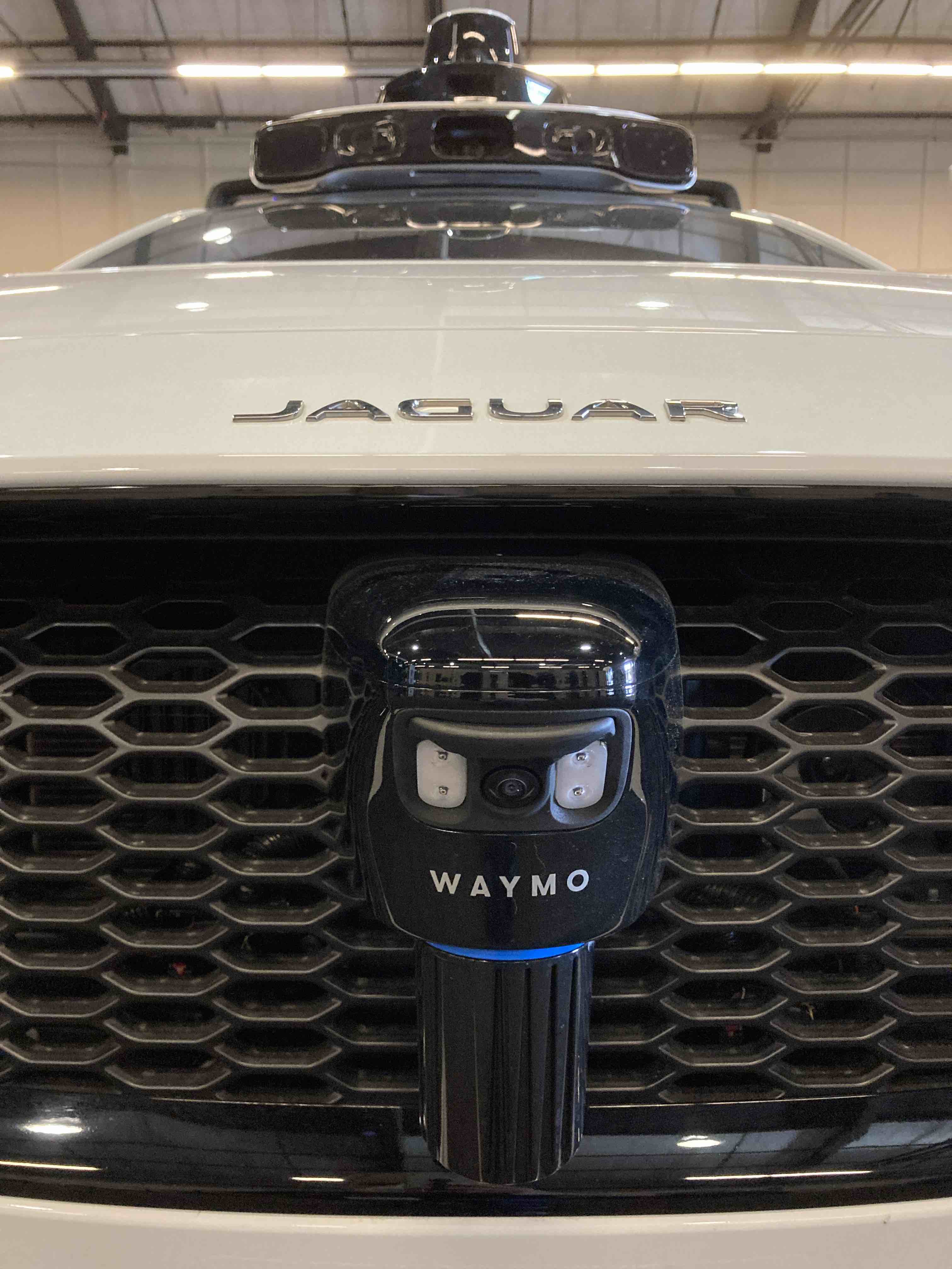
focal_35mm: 28
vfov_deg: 63.4
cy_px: 634
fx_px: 1027
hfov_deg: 49.7
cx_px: 476
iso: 320
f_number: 1.8
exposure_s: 1/60
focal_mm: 3.99
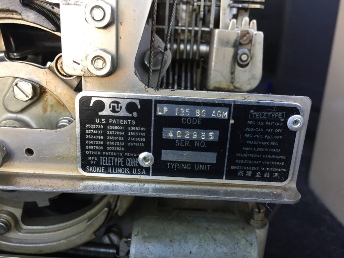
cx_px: 172
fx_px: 288
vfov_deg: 48.2
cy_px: 129
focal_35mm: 29
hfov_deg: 61.7
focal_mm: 4.15
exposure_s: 1/30
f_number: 2.2
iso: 50
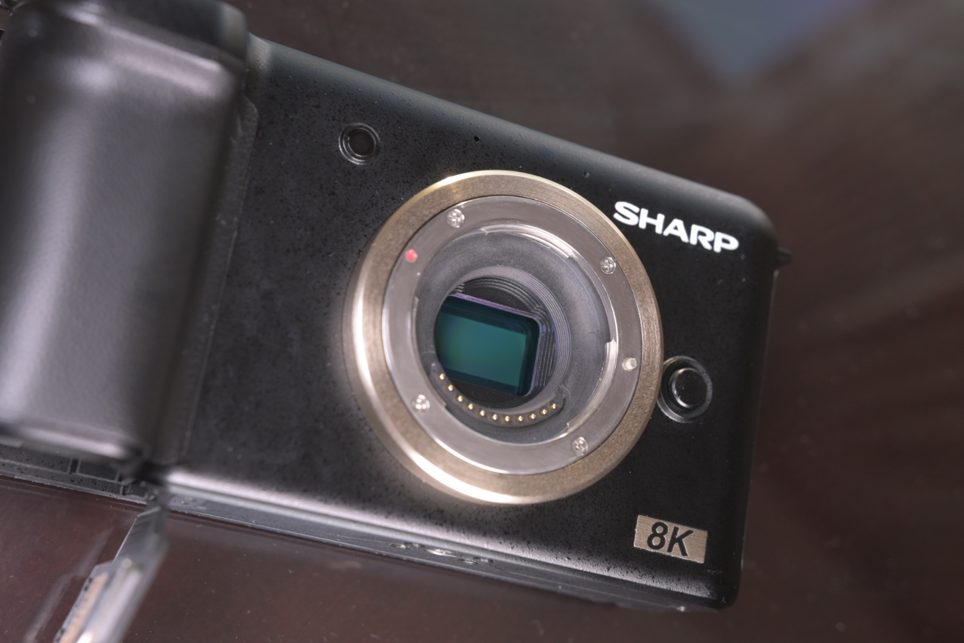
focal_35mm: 48
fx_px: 1285
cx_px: 482
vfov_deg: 28.1
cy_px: 322
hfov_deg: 41.1
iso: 640
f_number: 4.5
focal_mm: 32
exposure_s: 1/160
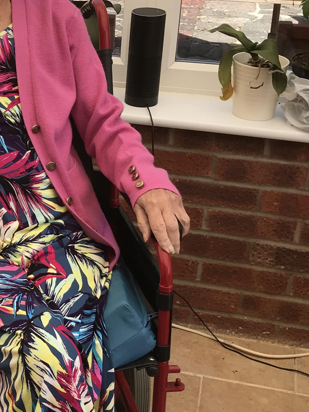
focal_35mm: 67
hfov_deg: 21.0
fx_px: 797
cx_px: -21
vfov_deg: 28.9
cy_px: 181
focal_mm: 3.99
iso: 20
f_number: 1.8
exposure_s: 1/725
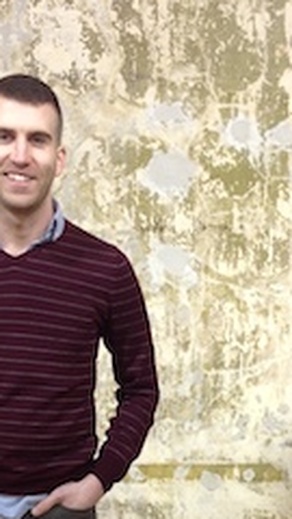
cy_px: 411
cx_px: 203
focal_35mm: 85
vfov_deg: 24.6
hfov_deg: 14.2
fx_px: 1170
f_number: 2.4
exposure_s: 1/15
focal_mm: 4.28
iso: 50
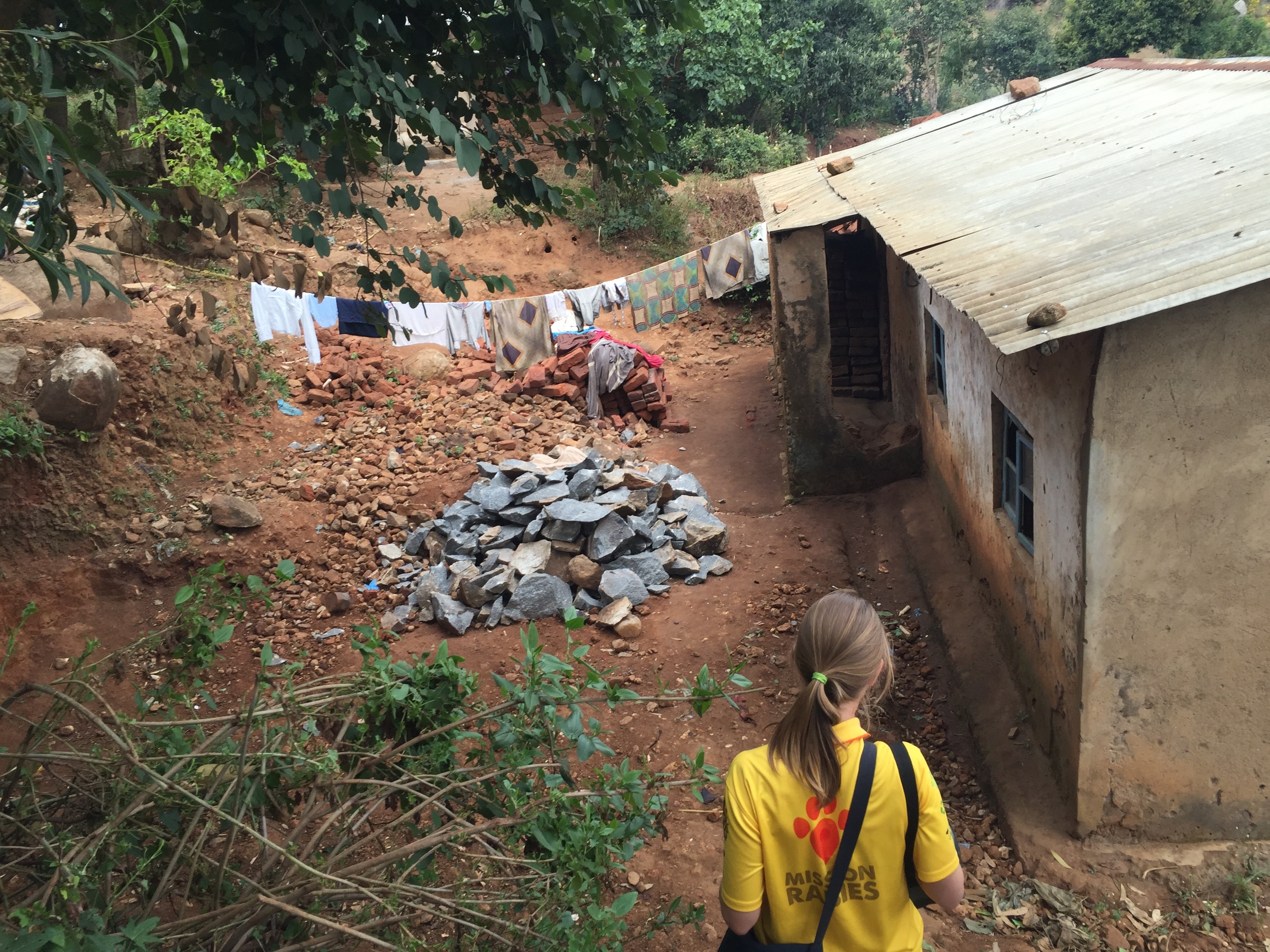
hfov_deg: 61.7
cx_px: 635
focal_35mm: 29
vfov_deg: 48.2
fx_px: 1064
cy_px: 476
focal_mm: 4.15
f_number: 2.2
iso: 32
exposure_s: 1/335
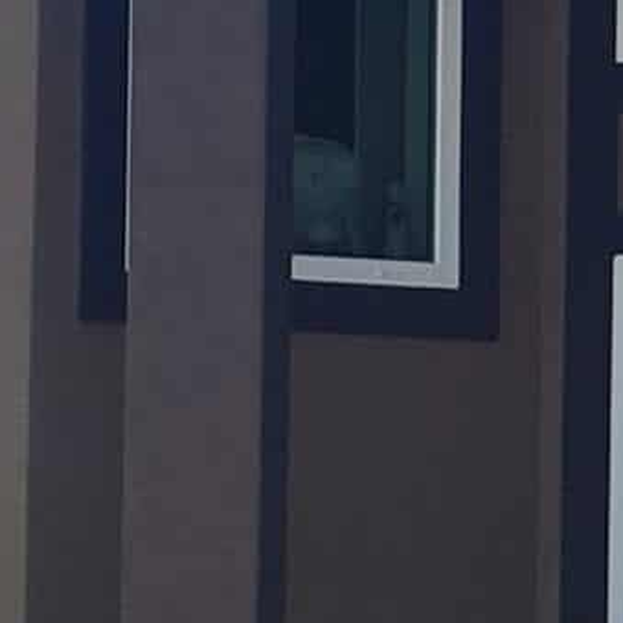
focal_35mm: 195
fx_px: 3971
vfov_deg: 9.0
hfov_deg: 8.9
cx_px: -74
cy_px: 254
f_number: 2.4
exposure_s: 1/577
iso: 32
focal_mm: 6
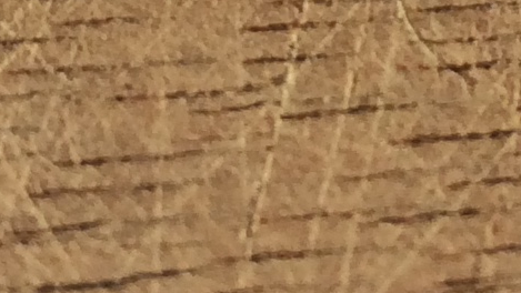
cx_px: 352
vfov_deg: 5.1
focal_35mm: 220
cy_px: -781
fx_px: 3040
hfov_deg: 9.8
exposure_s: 1/873
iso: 32
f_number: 2.2
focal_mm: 4.15
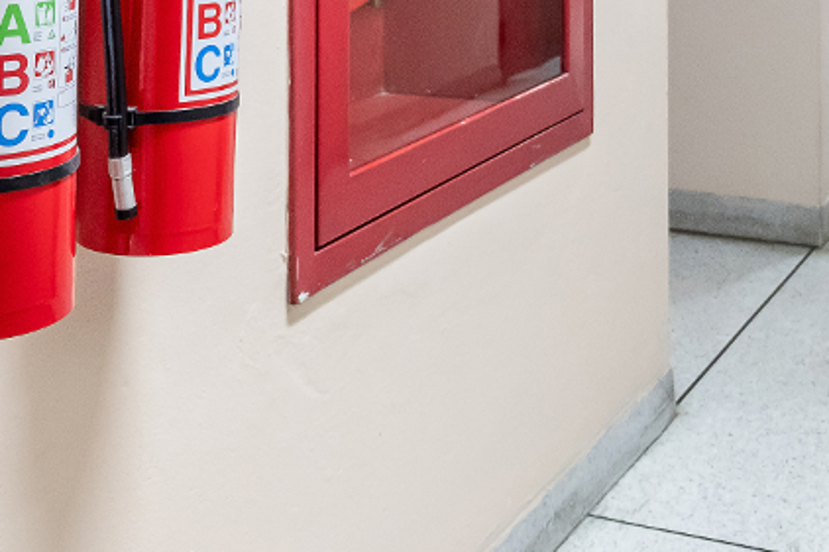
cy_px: -3
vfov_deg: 20.5
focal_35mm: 64
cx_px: 491
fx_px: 1473
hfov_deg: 31.4
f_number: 2.8
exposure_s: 1/50
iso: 1600
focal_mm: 18
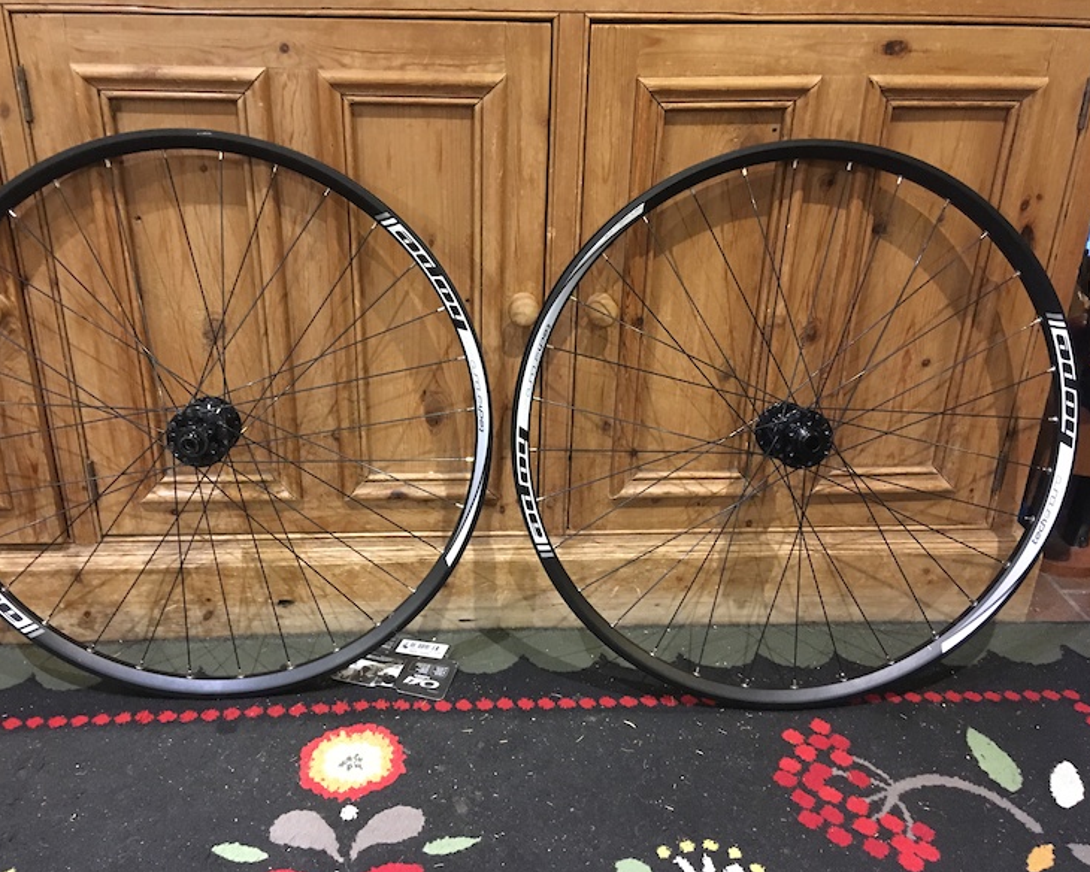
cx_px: 500
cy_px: 442
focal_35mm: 31
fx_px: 1000
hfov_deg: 57.1
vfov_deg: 47.1
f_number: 2.2
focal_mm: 4.15
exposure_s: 1/17
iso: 400
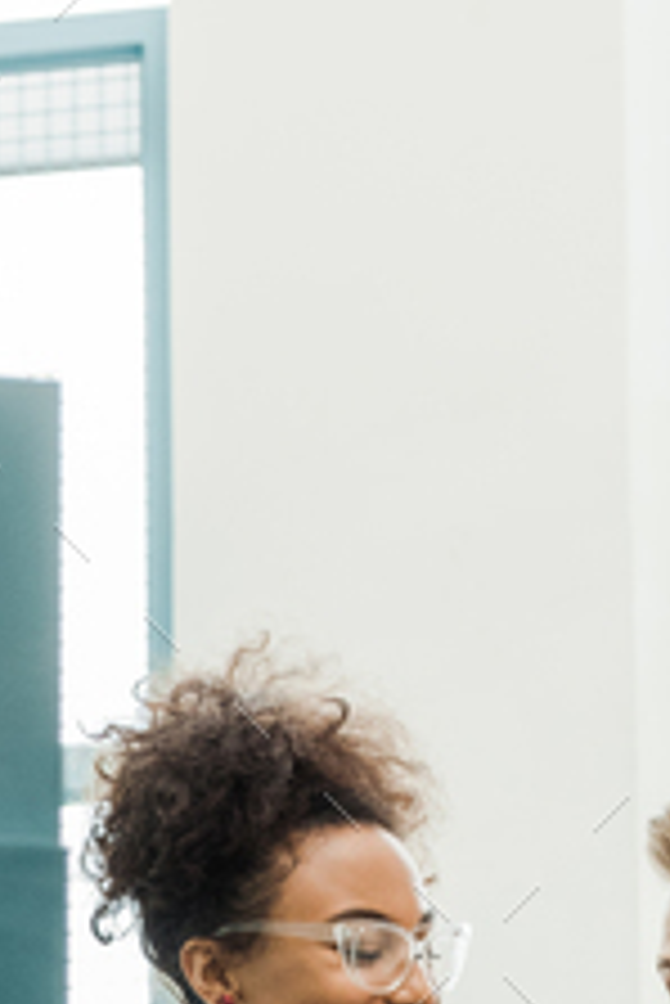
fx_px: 7720
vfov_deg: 7.3
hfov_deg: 5.0
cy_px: 1585
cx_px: 454
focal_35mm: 277
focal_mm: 70
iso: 640
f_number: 3.5
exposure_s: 1/160
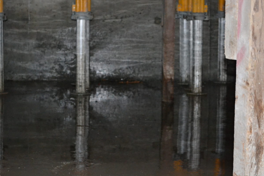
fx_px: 804
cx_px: 127
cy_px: 63
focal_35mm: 110
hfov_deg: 18.6
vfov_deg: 12.5
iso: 3200
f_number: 5.6
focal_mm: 55
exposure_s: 1/60
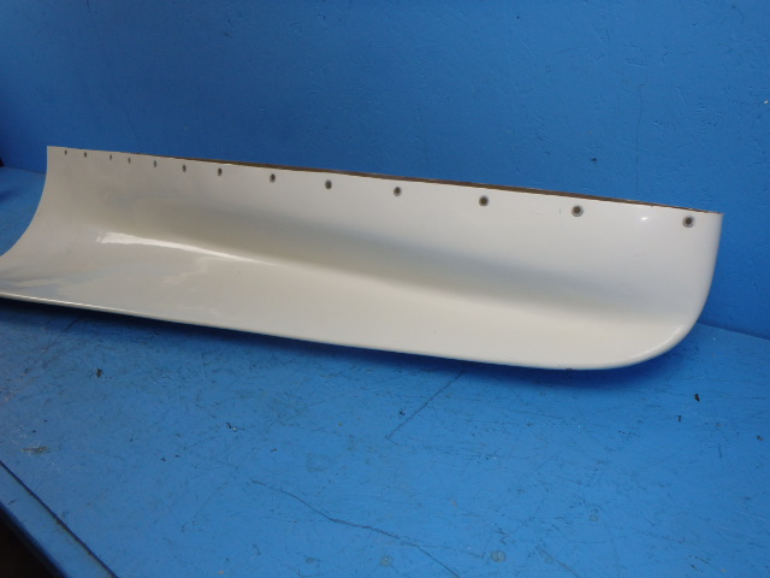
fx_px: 623
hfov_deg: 63.4
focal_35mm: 28
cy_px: 289
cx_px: 385
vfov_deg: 49.7
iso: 125
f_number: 3.9
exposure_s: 1/60
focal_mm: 5
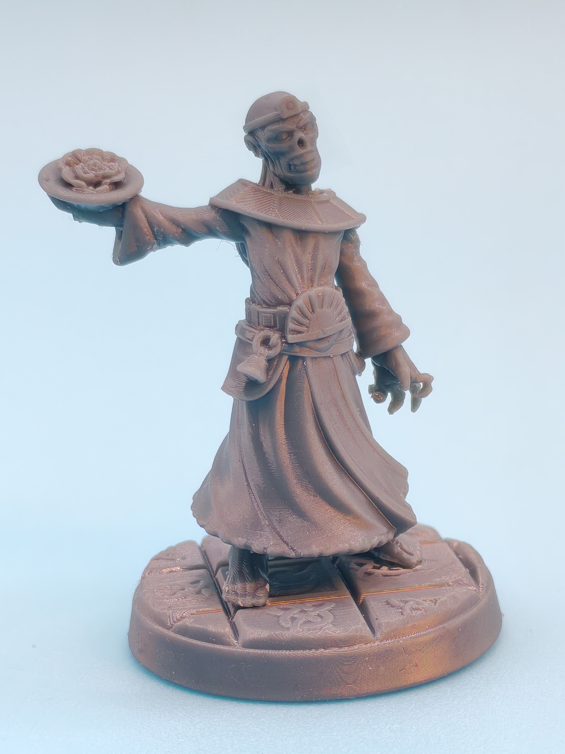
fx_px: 2176
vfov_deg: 19.6
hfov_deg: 14.8
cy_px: 377
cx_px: 282
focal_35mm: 100
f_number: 1.95
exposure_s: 1/100
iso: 80
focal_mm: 5.52
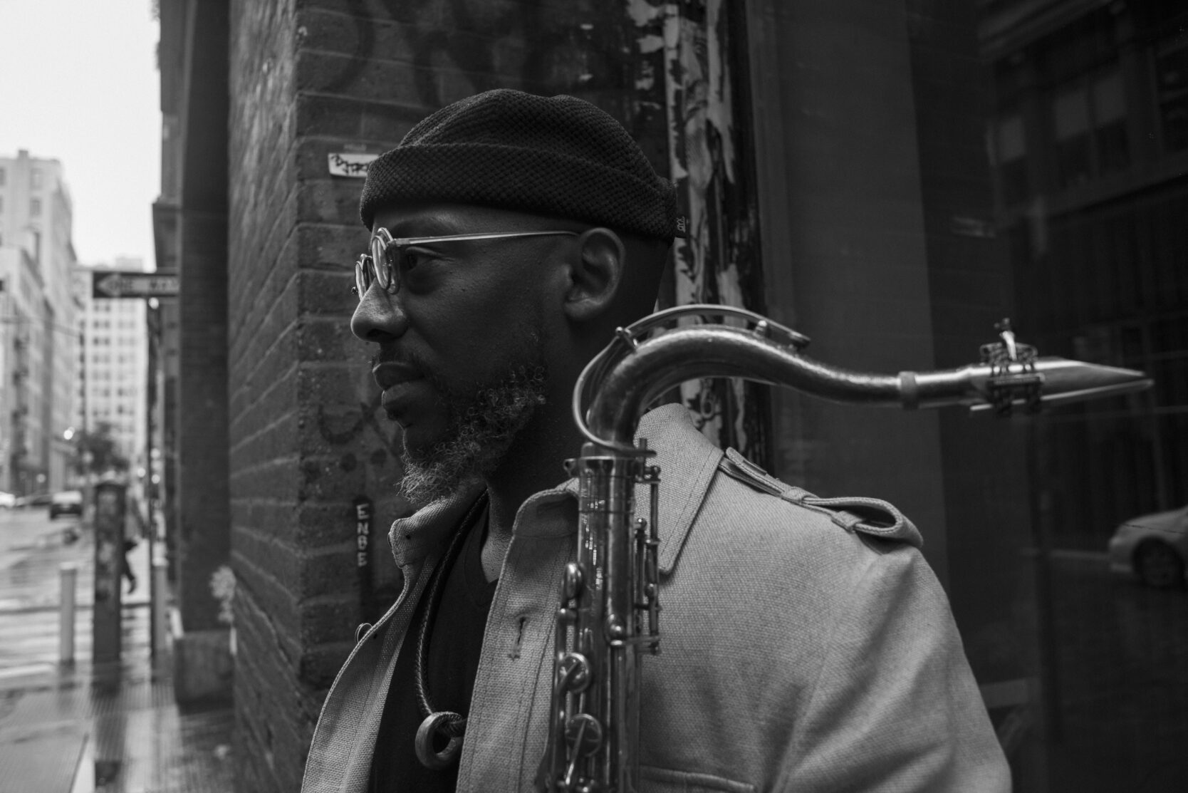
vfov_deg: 46.4
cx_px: 594
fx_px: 924
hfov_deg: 65.5
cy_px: 396
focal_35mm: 28
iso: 640
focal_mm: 28
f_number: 5
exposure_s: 1/125
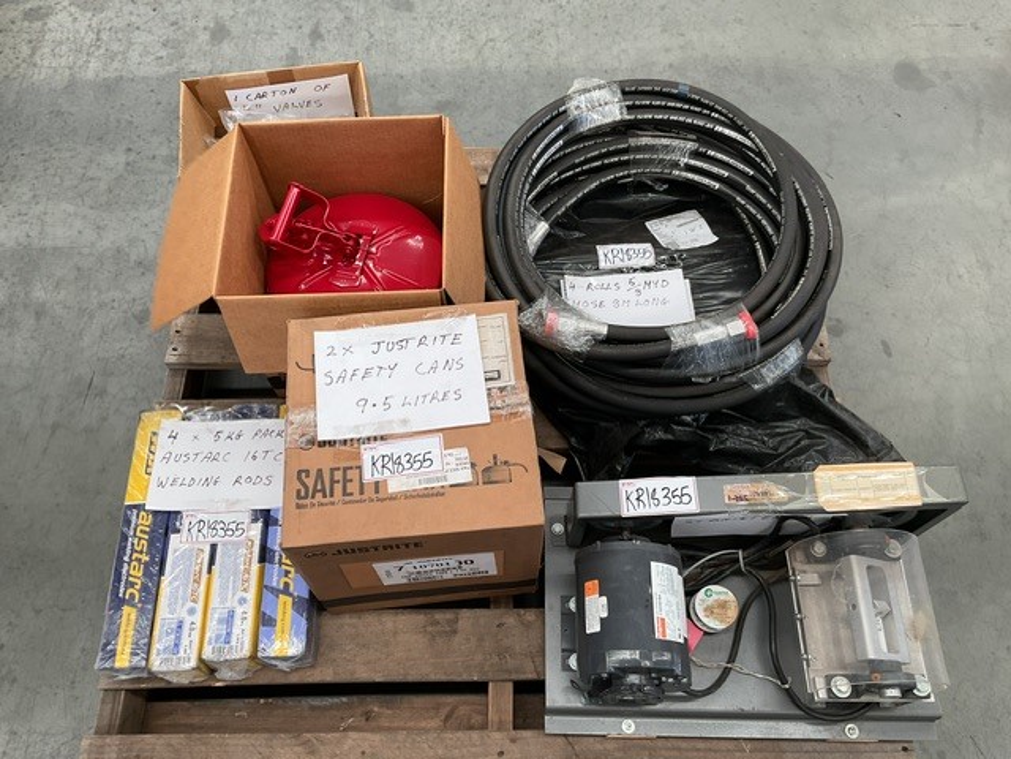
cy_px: 380
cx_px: 506
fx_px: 847
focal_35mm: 29
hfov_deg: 61.7
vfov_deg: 48.2
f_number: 1.8
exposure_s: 1/120
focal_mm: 3
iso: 50
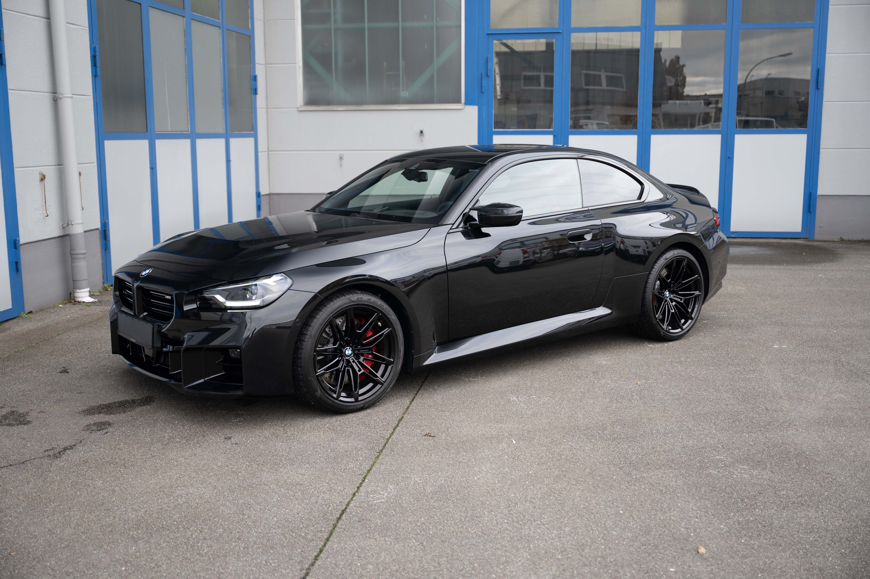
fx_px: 894
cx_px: 435
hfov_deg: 51.9
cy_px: 290
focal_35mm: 37
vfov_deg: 35.9
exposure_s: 1/125
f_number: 2.8
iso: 560
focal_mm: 37
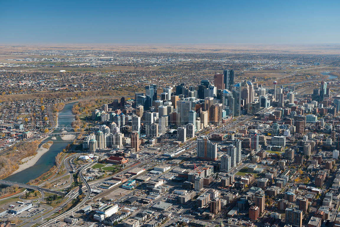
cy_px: 114
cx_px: 170
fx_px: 425
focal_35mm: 45
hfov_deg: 43.6
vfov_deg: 29.9
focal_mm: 45
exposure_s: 1/1000
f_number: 6.3
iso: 800
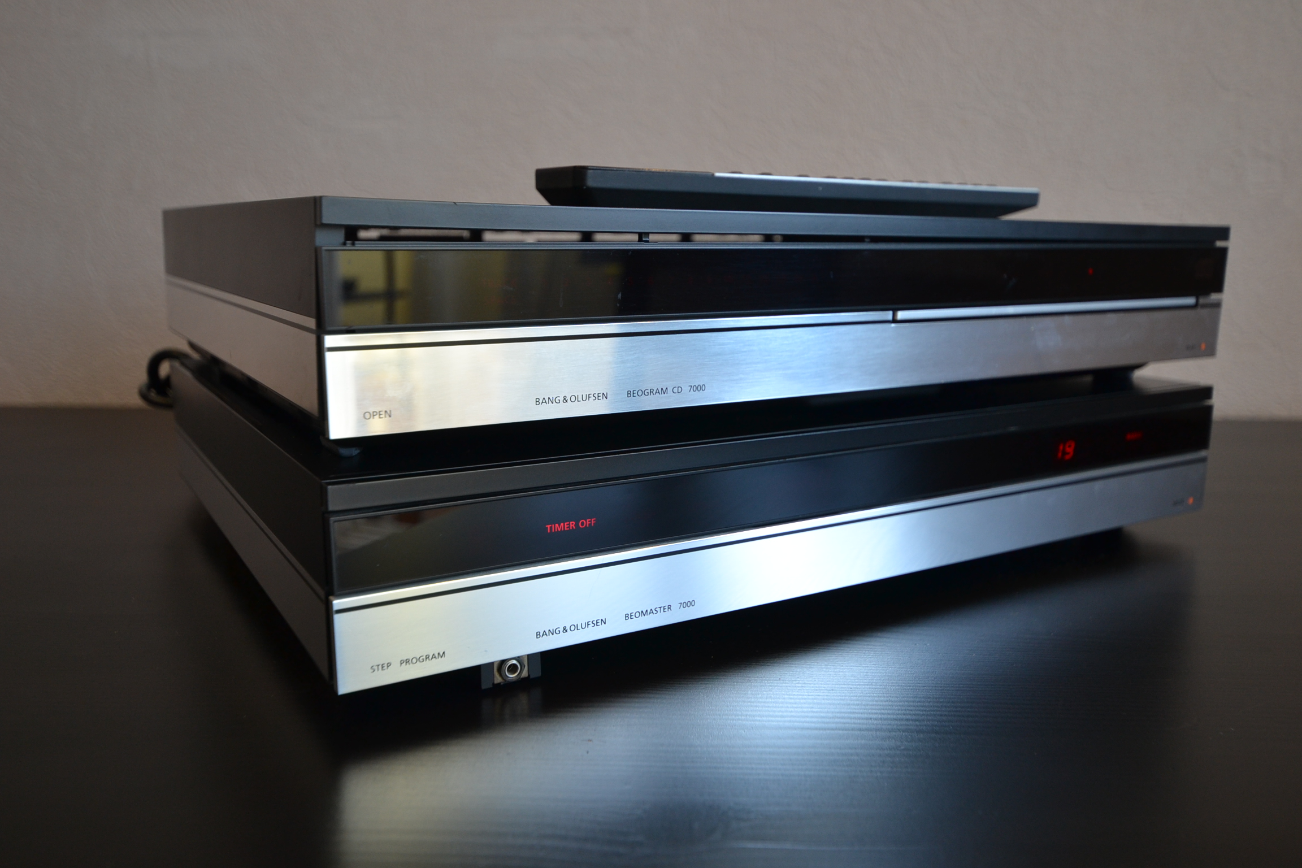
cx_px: 651
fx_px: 1085
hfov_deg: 61.9
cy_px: 434
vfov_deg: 43.6
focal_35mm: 30
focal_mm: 20
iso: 400
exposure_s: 1/60
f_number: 4
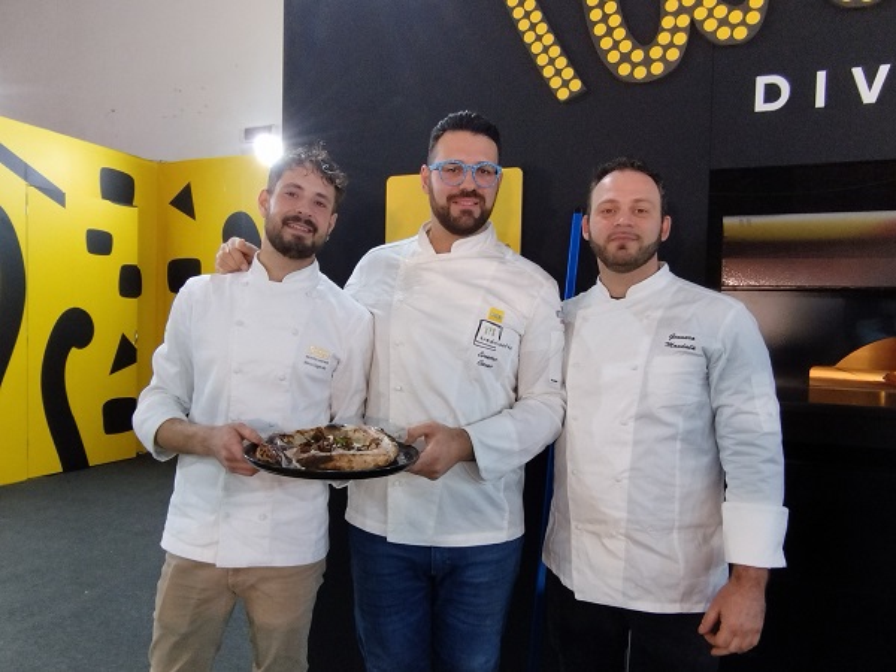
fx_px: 414
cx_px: 448
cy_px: 336
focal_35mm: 16
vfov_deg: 78.1
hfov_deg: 94.5
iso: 160
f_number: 2.2
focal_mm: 1.65
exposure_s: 1/25
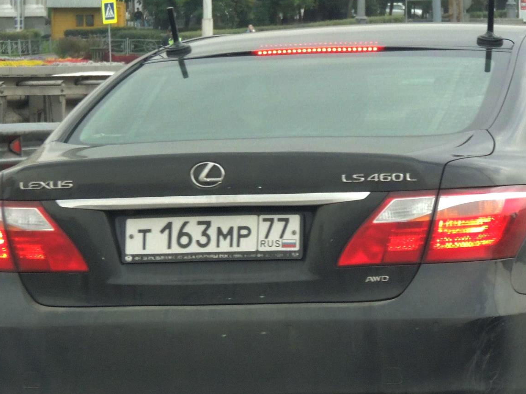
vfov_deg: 5.5
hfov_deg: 7.3
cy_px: 223
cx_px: 387
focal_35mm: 270
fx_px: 4103
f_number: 4.4
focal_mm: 27.6
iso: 400
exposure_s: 1/250
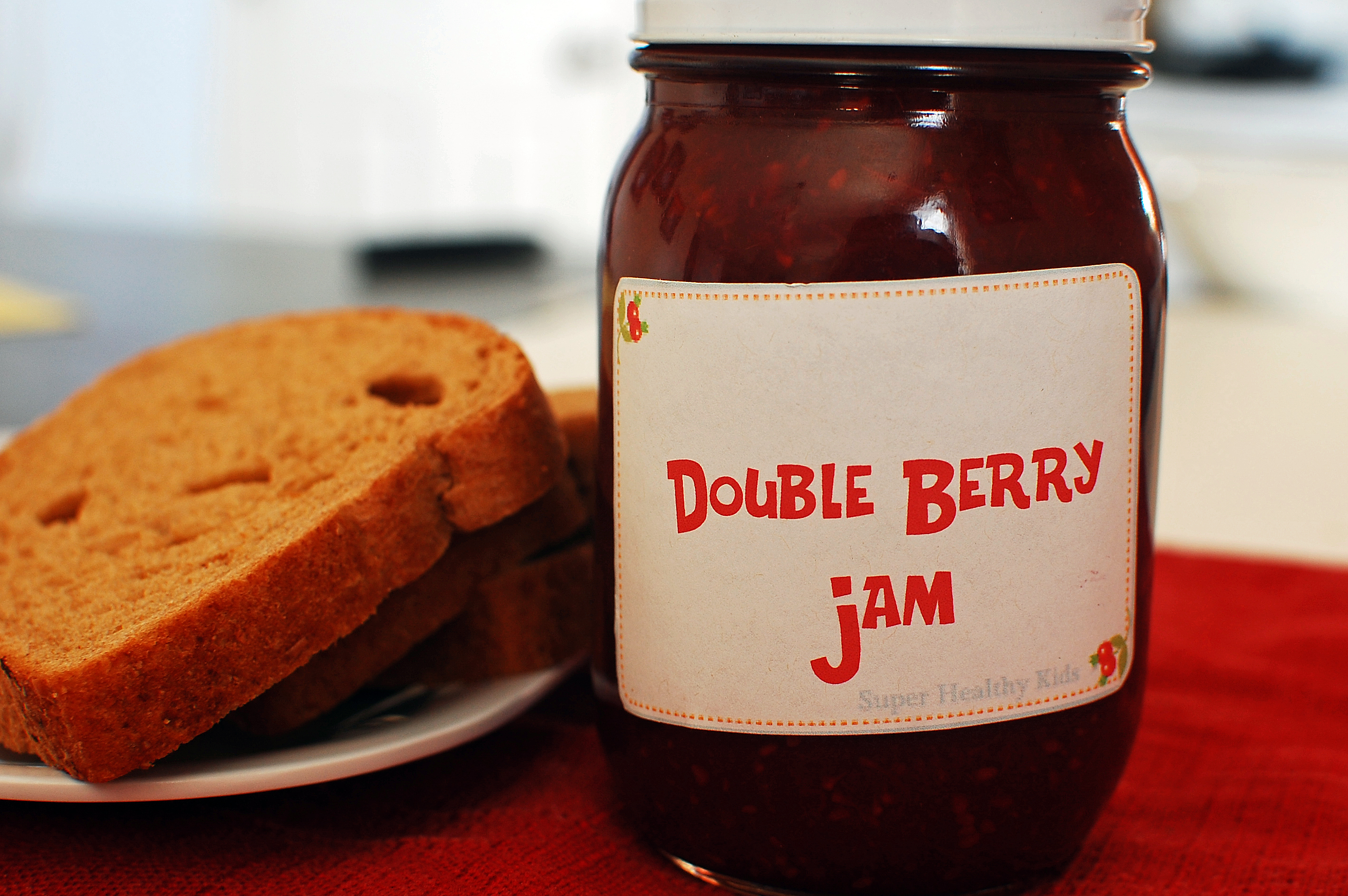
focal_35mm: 56
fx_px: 2077
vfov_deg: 24.3
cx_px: 706
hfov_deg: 35.9
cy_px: 442
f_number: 4
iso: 200
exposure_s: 1/40
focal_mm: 35
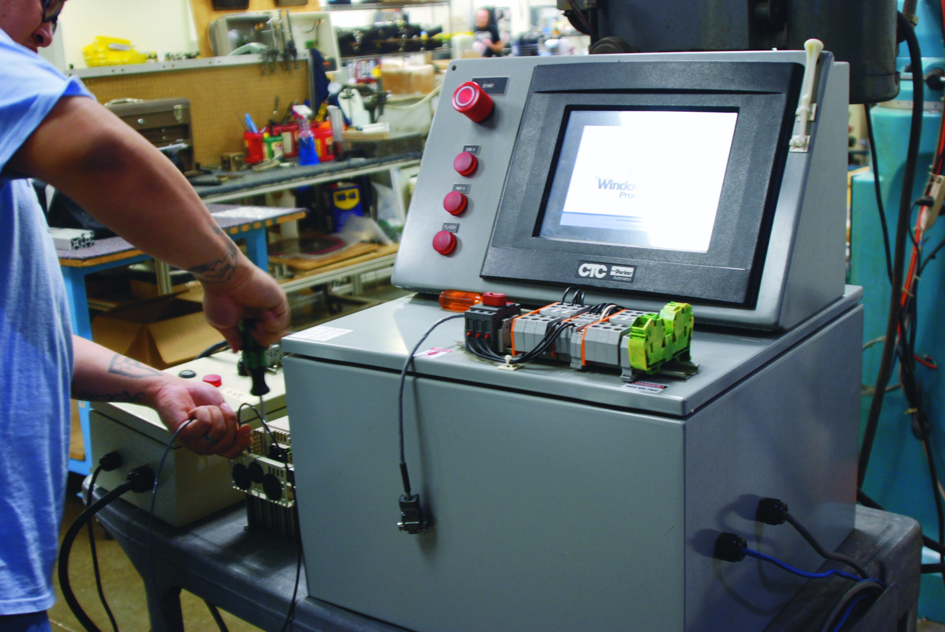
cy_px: 316
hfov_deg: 46.3
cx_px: 472
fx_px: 1104
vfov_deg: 32.0
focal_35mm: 42
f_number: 3.5
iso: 400
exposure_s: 1/20
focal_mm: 28
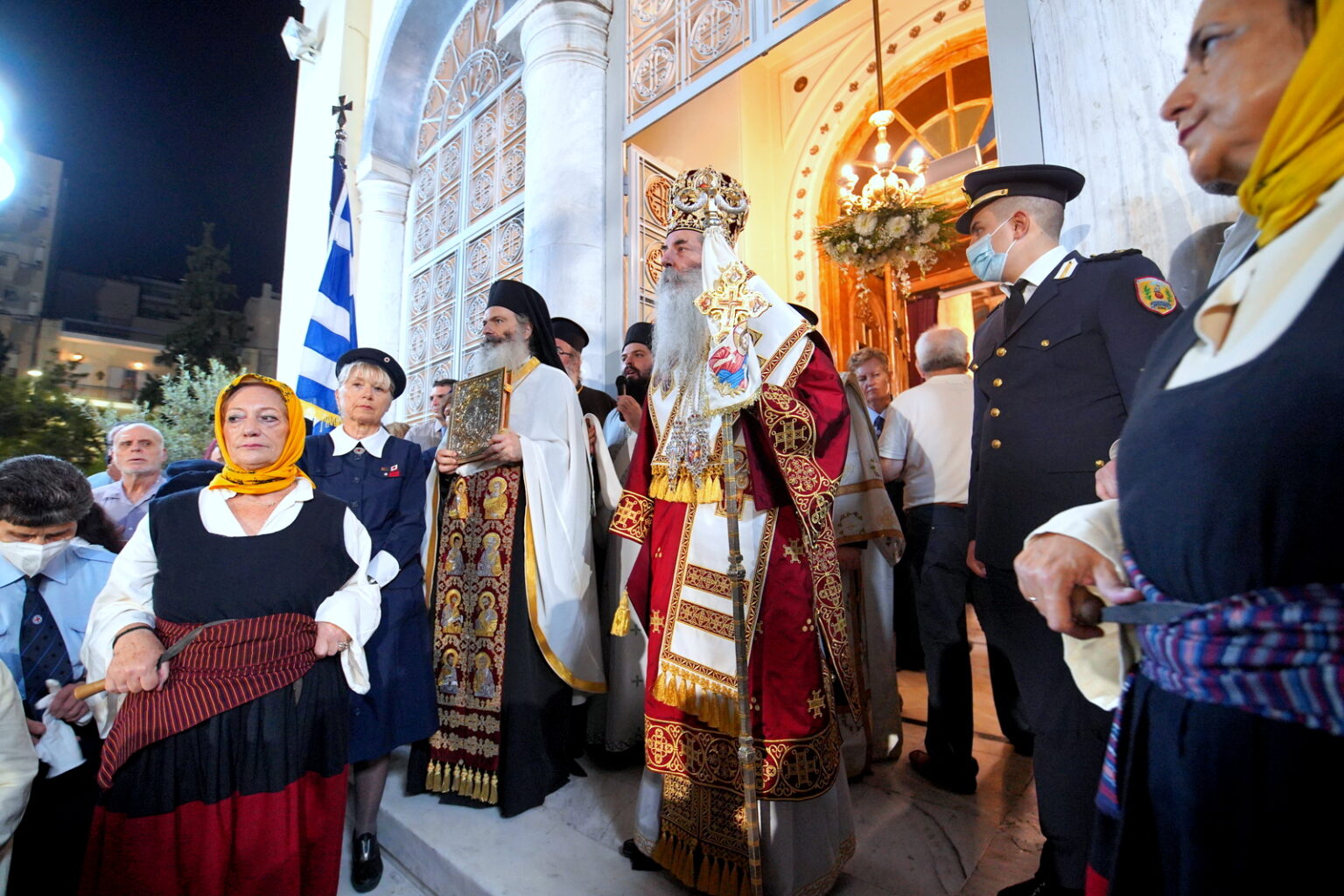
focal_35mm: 15
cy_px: 448
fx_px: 560
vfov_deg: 77.3
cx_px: 672
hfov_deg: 100.4
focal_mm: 15
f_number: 2.8
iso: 2000
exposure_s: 1/60
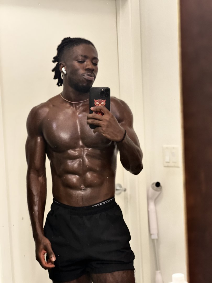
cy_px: 142
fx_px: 629
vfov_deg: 25.3
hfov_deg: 19.1
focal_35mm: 77
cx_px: 106
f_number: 2.8
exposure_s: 1/24
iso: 400
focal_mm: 9
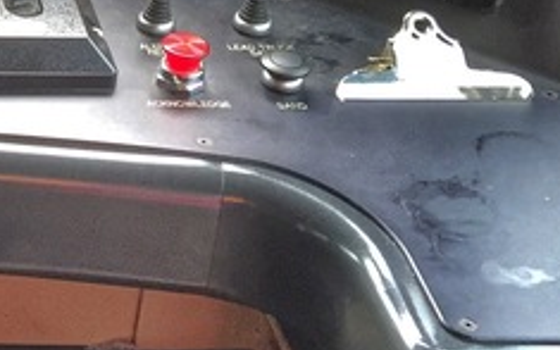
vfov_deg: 11.4
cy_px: -129
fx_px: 1694
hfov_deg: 16.2
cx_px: -412
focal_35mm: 111
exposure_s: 1/30
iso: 64
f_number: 2.2
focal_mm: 4.15
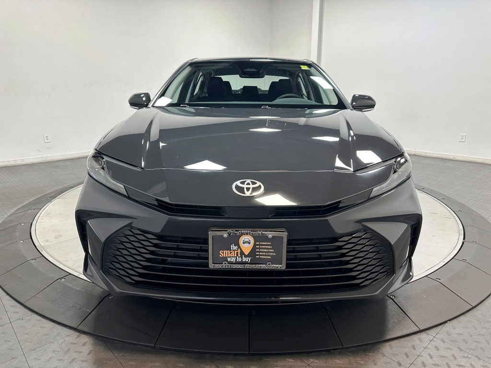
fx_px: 340
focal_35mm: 24
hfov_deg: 71.6
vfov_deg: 56.8
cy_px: 184
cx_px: 246
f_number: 1.78
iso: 320
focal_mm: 6.86
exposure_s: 1/60
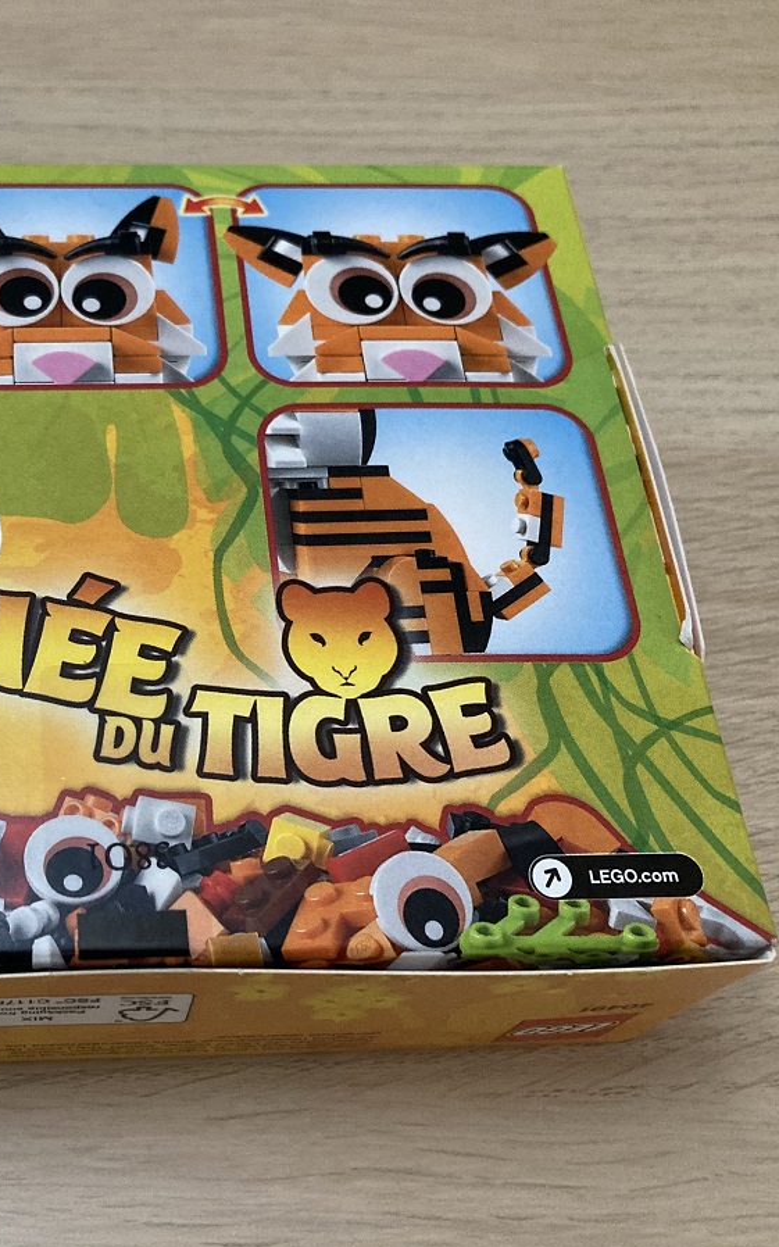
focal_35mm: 40
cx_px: 86
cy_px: 629
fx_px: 1359
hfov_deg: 30.6
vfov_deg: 49.3
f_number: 1.8
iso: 320
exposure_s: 1/60
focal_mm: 3.99
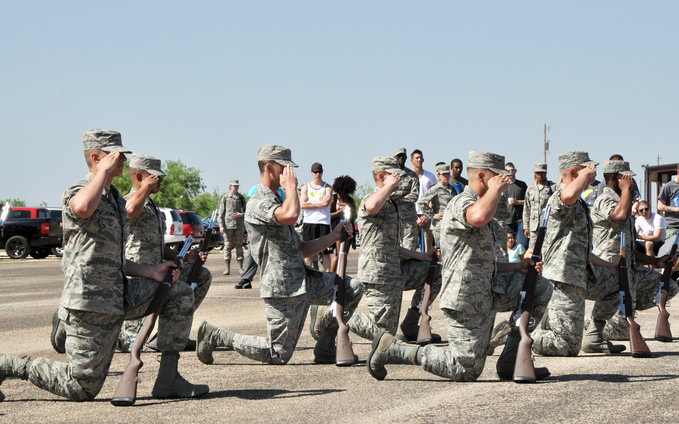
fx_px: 2415
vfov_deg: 10.0
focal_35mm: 131
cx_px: 339
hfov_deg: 16.0
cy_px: 222
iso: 200
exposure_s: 1/400
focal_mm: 85
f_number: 14
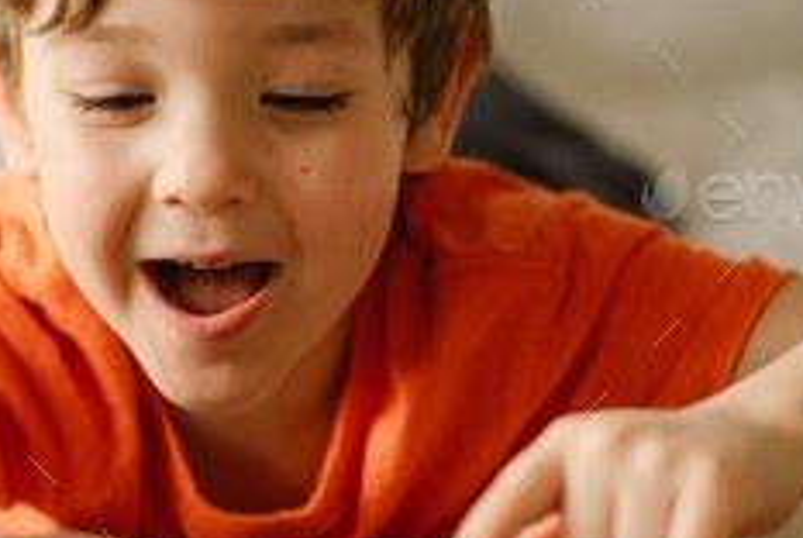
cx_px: 269
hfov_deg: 14.7
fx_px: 3104
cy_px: 357
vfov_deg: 9.9
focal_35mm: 139
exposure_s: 1/160
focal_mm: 55
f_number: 1.8
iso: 125
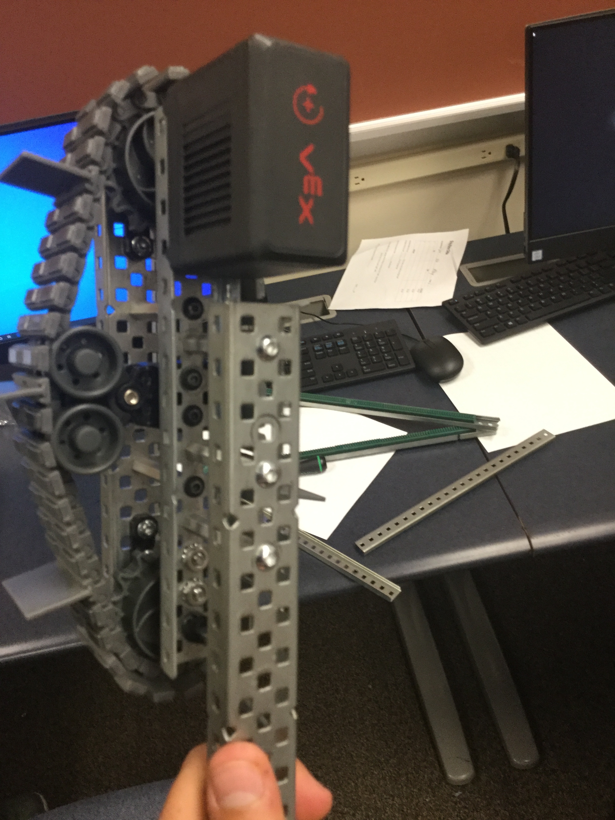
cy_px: 410
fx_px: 734
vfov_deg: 58.4
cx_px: 308
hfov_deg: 45.4
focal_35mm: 31
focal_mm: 3.3
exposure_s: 1/30
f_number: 2.4
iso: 125
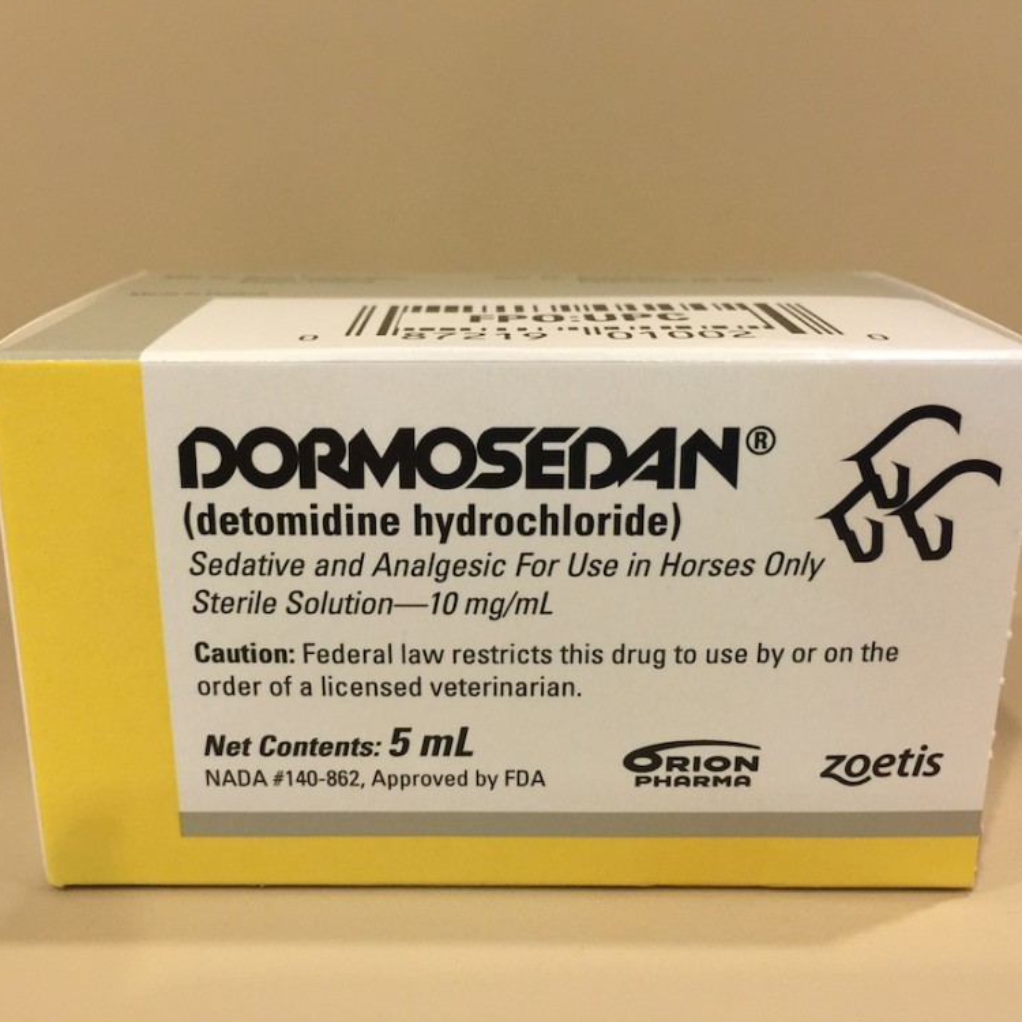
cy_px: 512
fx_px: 1169
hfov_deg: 47.2
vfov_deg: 47.2
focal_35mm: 35
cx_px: 484
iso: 125
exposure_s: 1/15
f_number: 2.2
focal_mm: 4.15
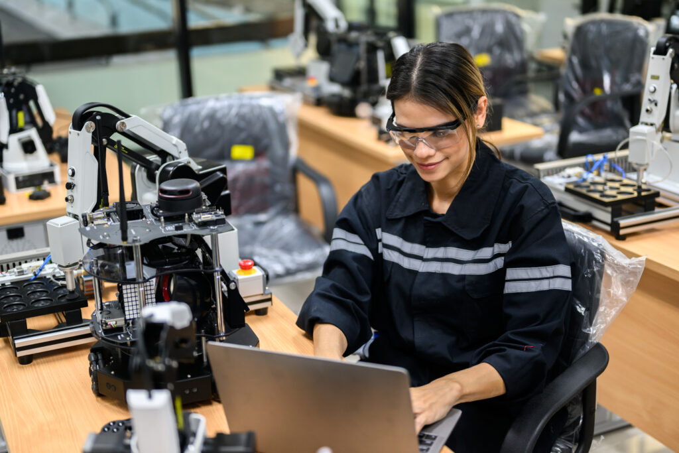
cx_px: 340
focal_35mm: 50
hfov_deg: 39.6
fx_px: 943
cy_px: 226
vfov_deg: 27.0
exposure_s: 1/200
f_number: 1.8
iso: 500
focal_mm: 50
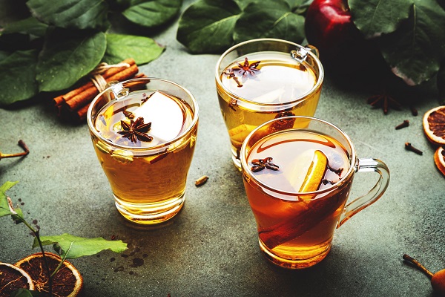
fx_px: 1014
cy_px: 148
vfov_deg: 16.7
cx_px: 222
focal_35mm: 82
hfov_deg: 24.8
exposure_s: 1/160
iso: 80
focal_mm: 54.5
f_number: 7.1
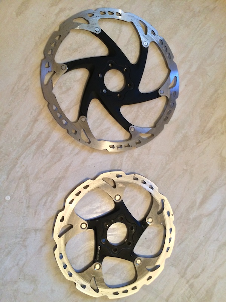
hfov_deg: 48.2
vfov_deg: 61.7
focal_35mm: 29
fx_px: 252
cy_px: 151
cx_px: 113
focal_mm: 4.15
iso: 250
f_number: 2.2
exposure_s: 1/33
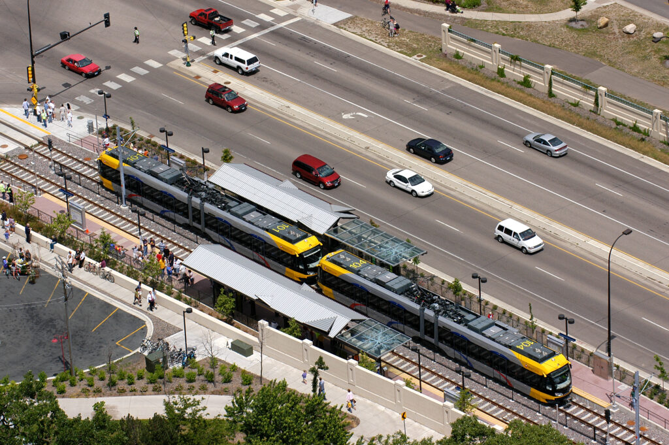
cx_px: 334
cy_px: 222
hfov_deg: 11.0
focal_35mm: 188
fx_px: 3481
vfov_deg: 7.3
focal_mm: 125
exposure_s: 1/1000
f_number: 8
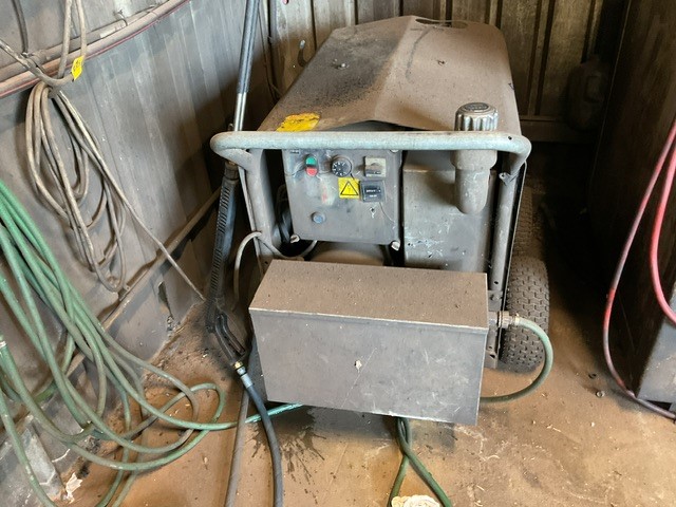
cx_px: 338
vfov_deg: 48.2
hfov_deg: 61.7
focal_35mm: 29
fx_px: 566
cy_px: 254
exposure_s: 1/25
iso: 320
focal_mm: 3
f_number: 1.8
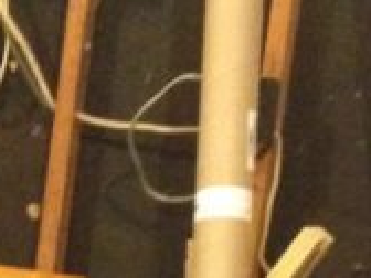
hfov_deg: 9.5
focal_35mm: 205
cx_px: -97
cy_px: 634
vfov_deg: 6.9
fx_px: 2197
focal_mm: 4.28
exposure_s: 1/15
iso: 640
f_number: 2.4
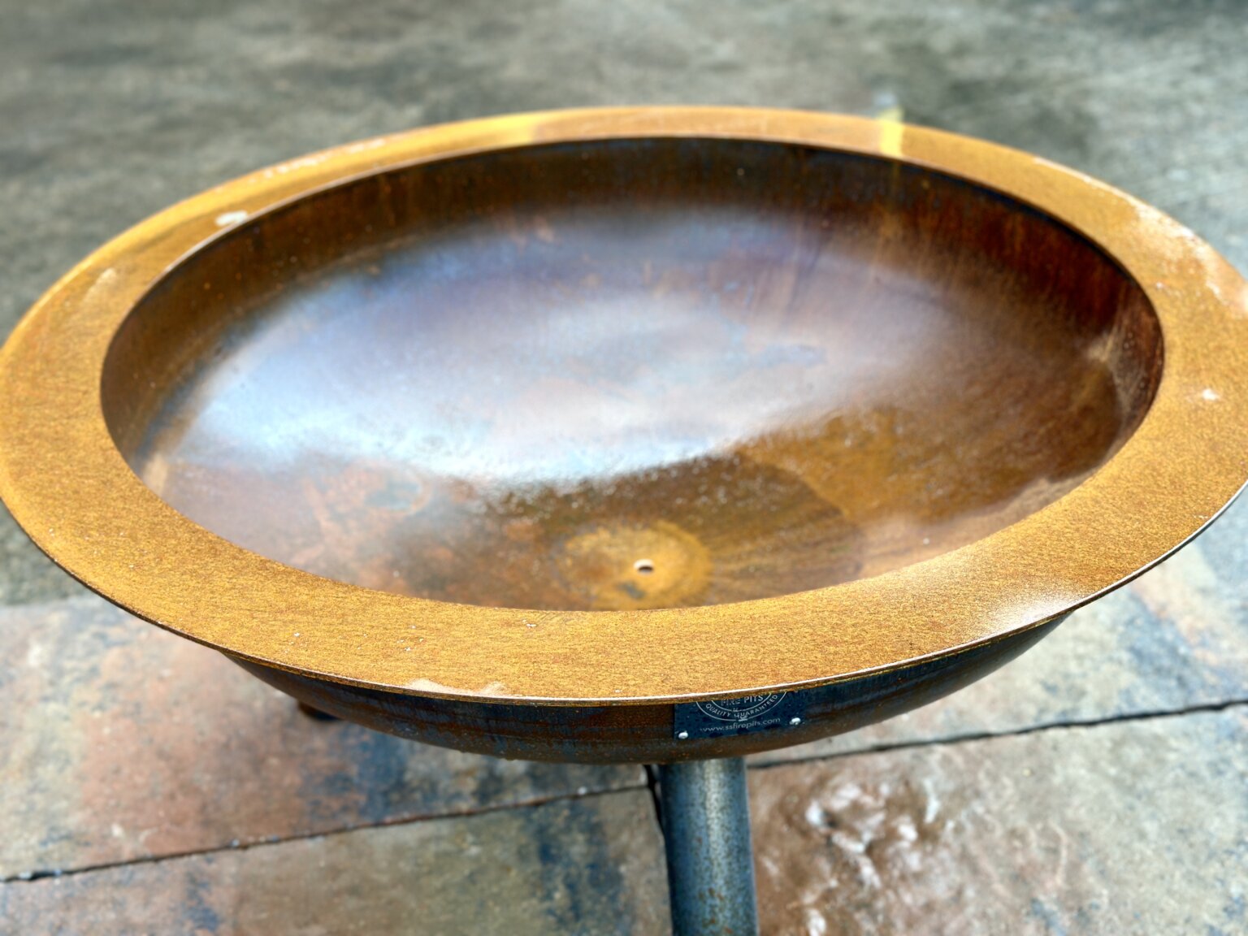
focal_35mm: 48
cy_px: 468
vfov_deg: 30.3
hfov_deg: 39.7
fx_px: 1731
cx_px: 624
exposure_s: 1/273
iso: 80
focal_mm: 6.86
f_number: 1.78
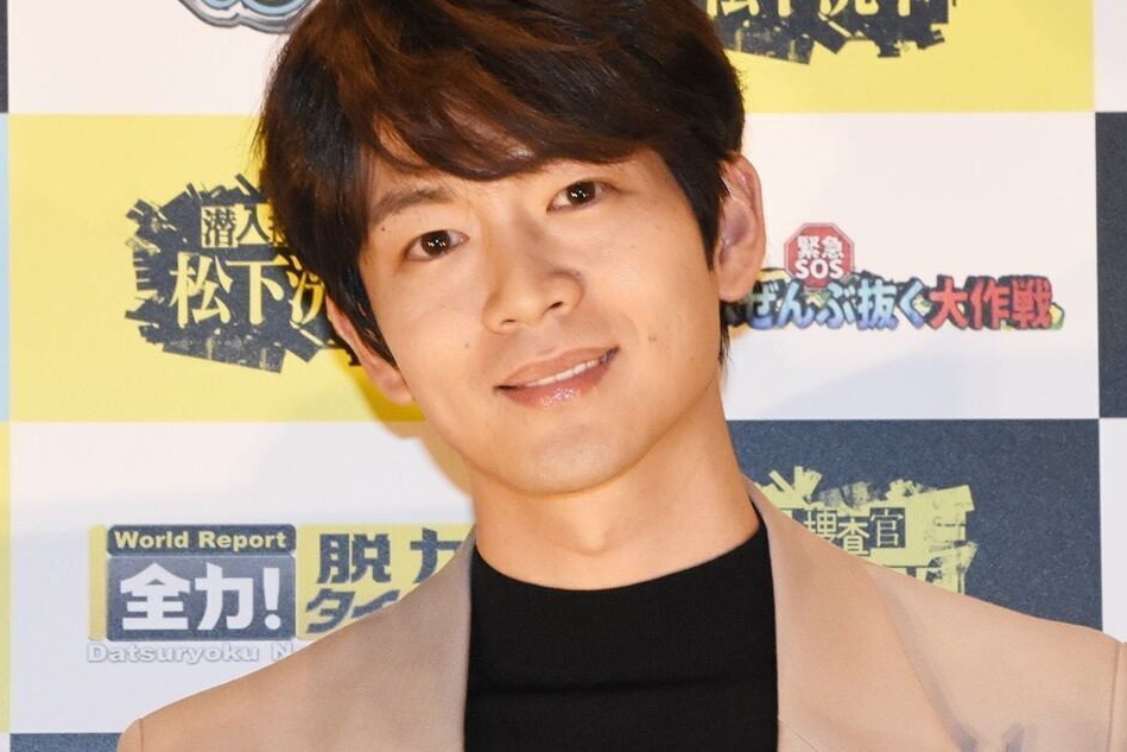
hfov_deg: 9.4
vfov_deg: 6.2
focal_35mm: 220
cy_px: 359
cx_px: 553
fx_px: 6888
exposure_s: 1/160
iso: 2000
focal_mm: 116
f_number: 8
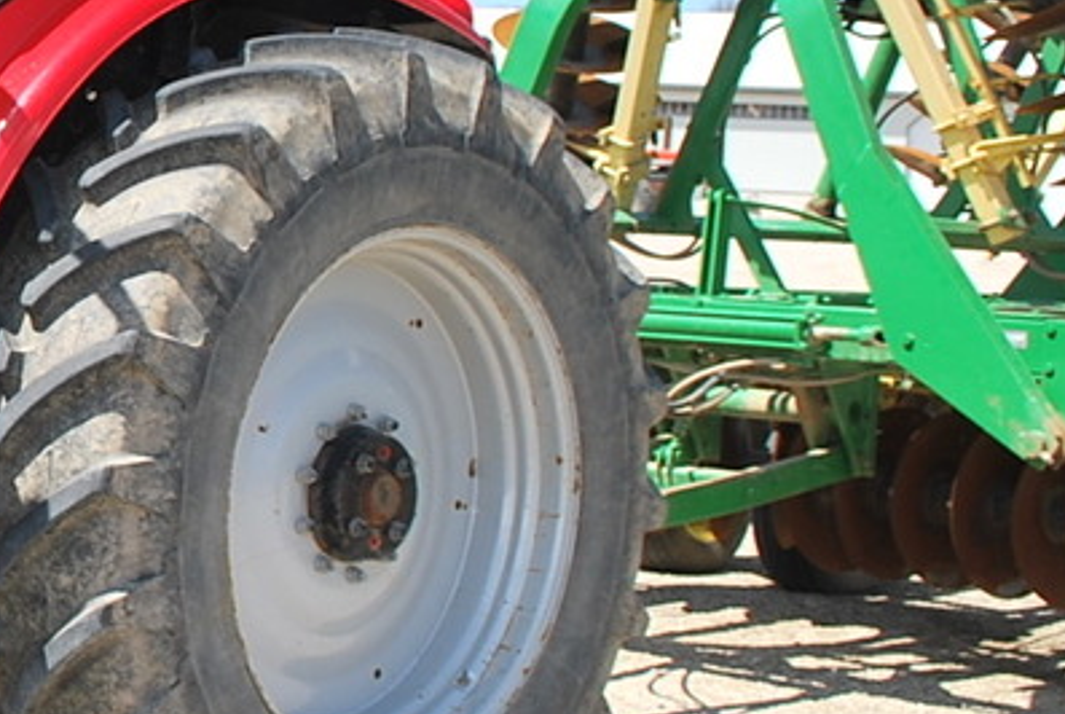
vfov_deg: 15.7
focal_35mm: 87
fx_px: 2578
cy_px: 138
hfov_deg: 20.7
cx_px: -424
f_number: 8
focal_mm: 18
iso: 100
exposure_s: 1/200
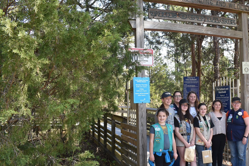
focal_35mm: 37
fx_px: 256
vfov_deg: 35.9
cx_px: 168
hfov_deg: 50.9
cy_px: 88
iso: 400
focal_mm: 18
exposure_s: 1/200
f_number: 7.1
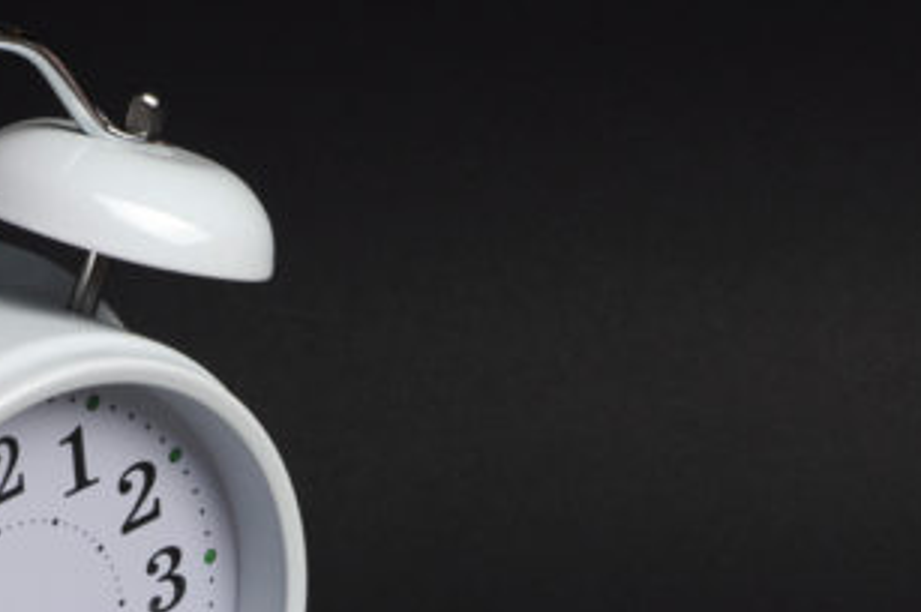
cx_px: 306
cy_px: 597
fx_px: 2838
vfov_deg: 12.2
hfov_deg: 18.4
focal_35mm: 111
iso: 200
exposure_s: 1/50
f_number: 8
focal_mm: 35
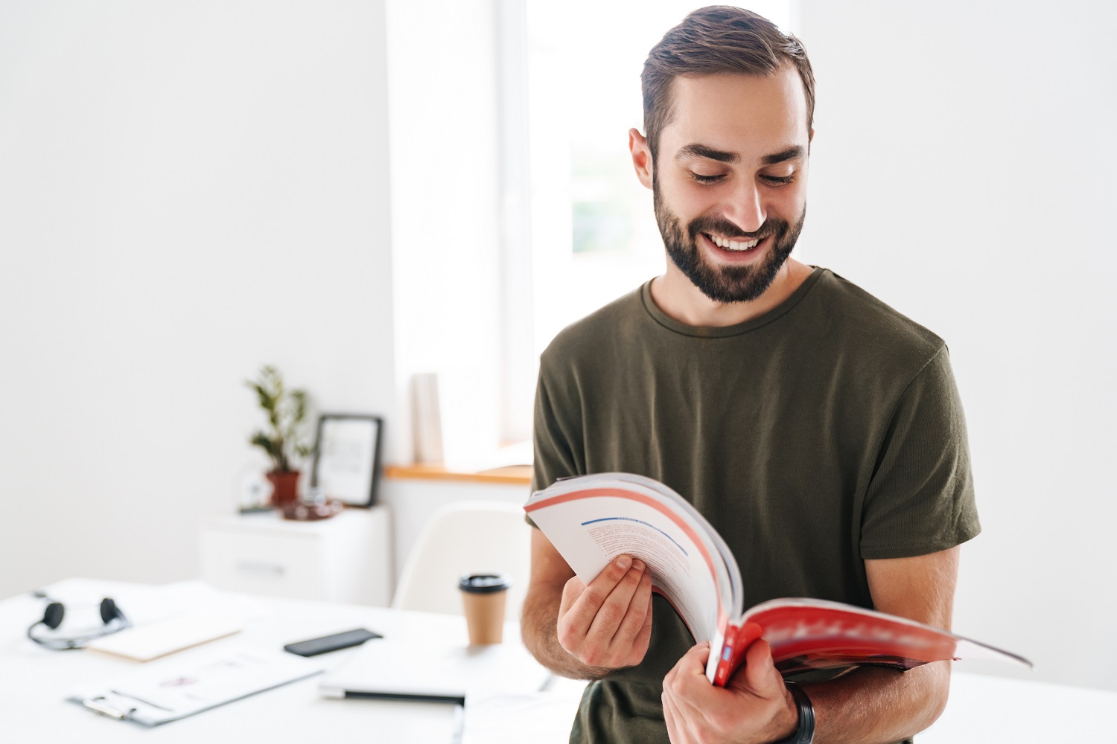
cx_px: 558
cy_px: 372
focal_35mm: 42
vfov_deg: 31.9
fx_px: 1303
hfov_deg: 46.4
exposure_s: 1/200
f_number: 2.8
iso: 640
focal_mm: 42
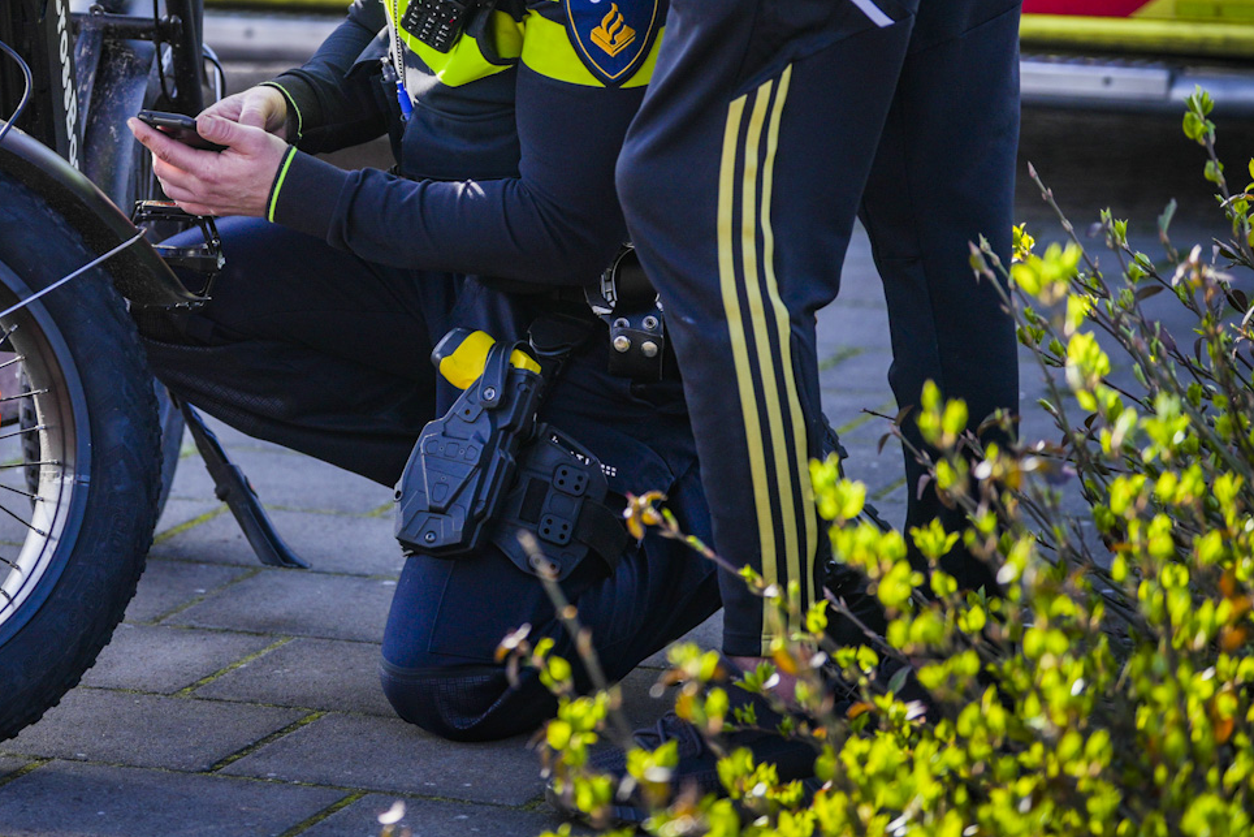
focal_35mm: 217
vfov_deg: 6.3
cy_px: 72
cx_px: 126
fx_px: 7559
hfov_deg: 9.4
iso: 100
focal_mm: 109
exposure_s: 1/1000
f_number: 2.8
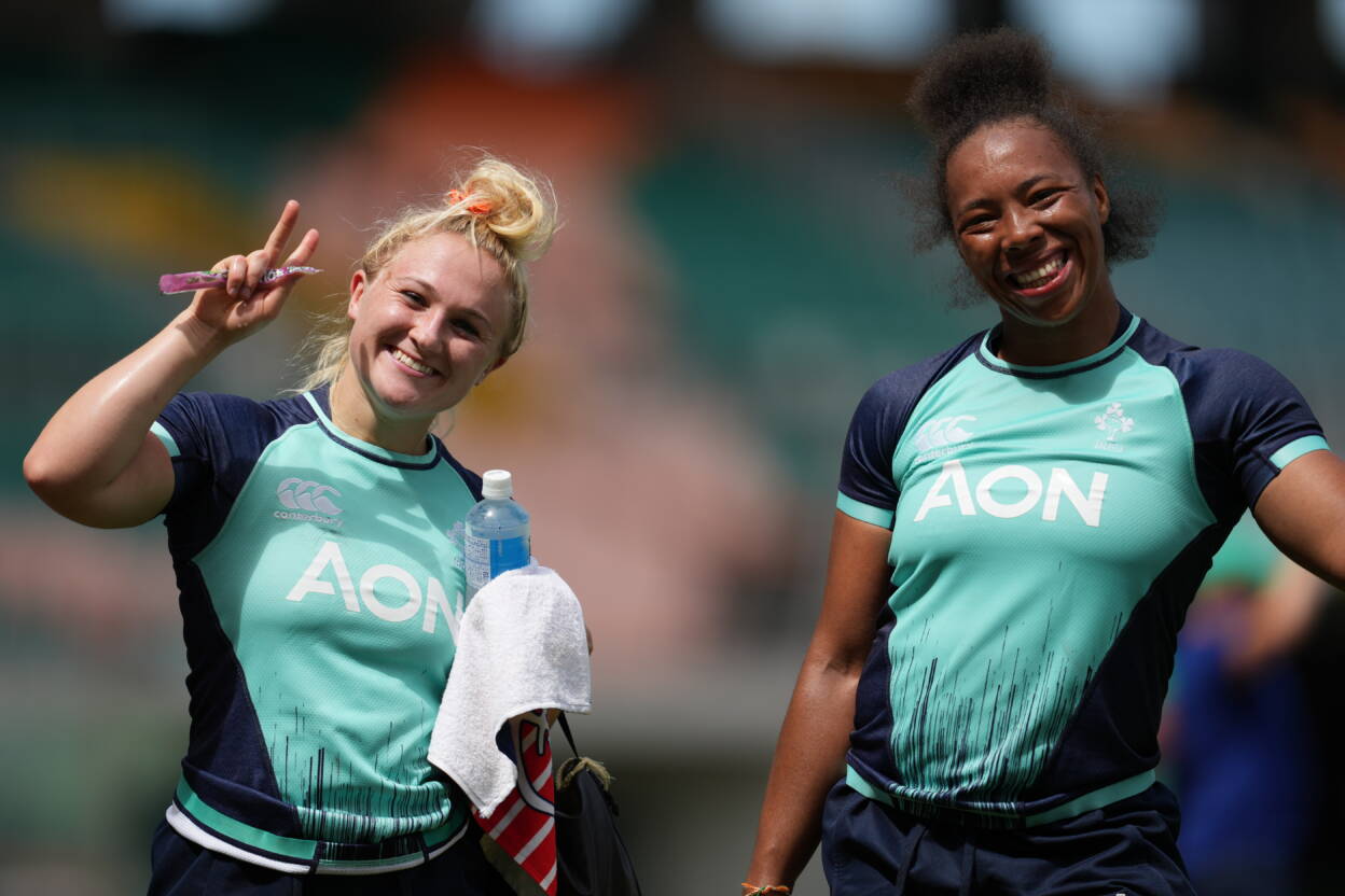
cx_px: 672
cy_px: 448
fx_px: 14943
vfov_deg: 3.4
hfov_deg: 5.2
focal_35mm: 400
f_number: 2.8
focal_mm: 400
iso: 160
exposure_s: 1/2500
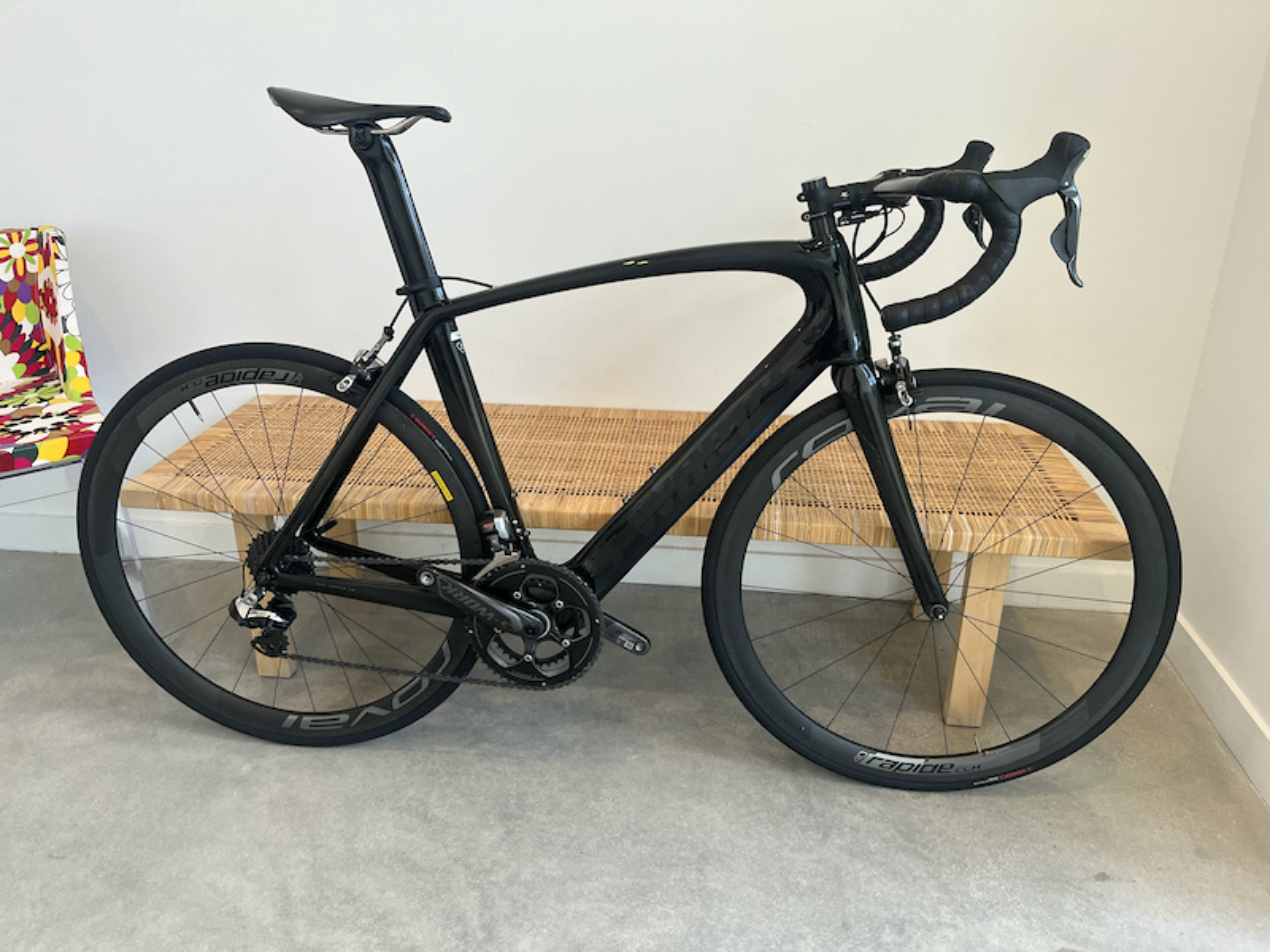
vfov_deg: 53.1
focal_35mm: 26
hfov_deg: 67.3
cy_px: 476
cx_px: 635
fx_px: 954
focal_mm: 5.1
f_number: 1.6
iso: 125
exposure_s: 1/115
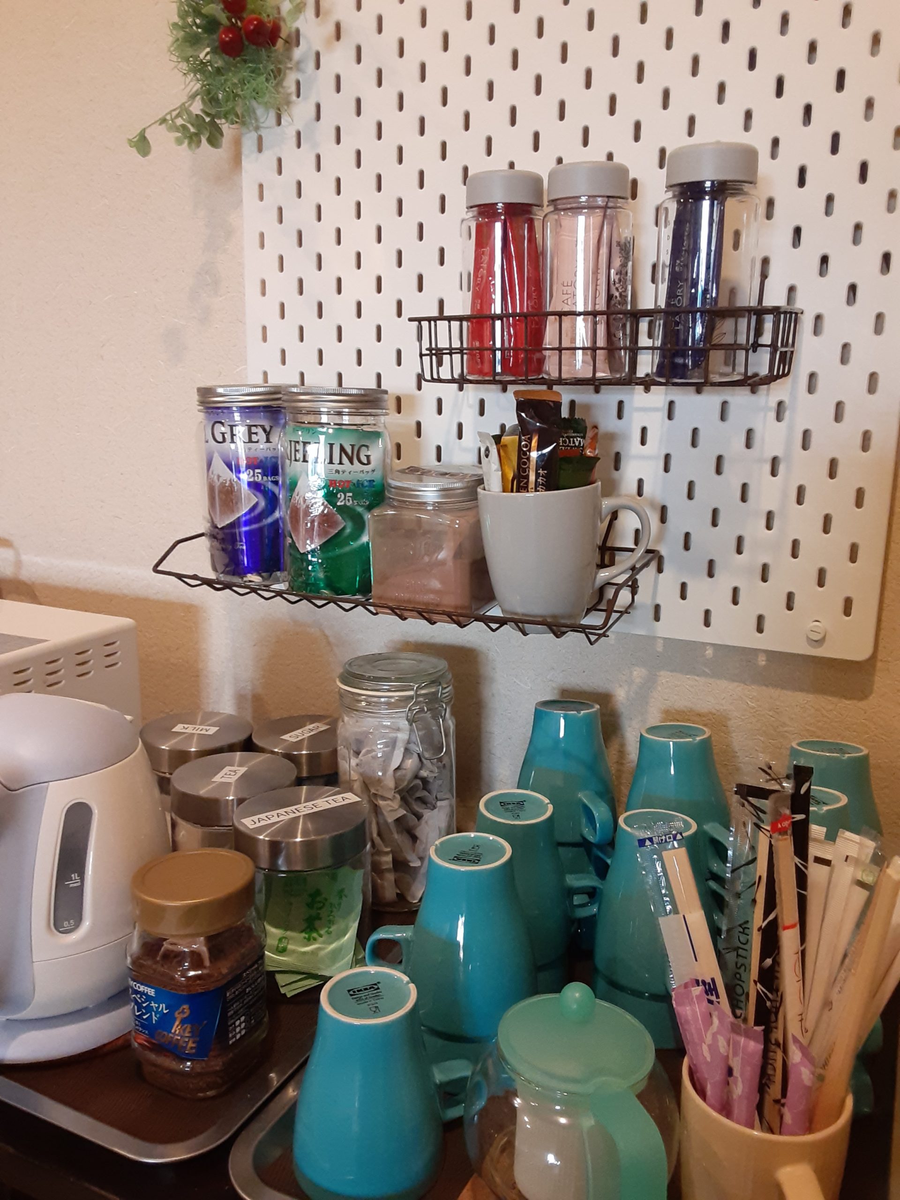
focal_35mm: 27
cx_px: 450
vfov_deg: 65.3
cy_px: 600
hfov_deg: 51.4
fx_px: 936
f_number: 1.9
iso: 200
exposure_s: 1/33
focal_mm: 2.91
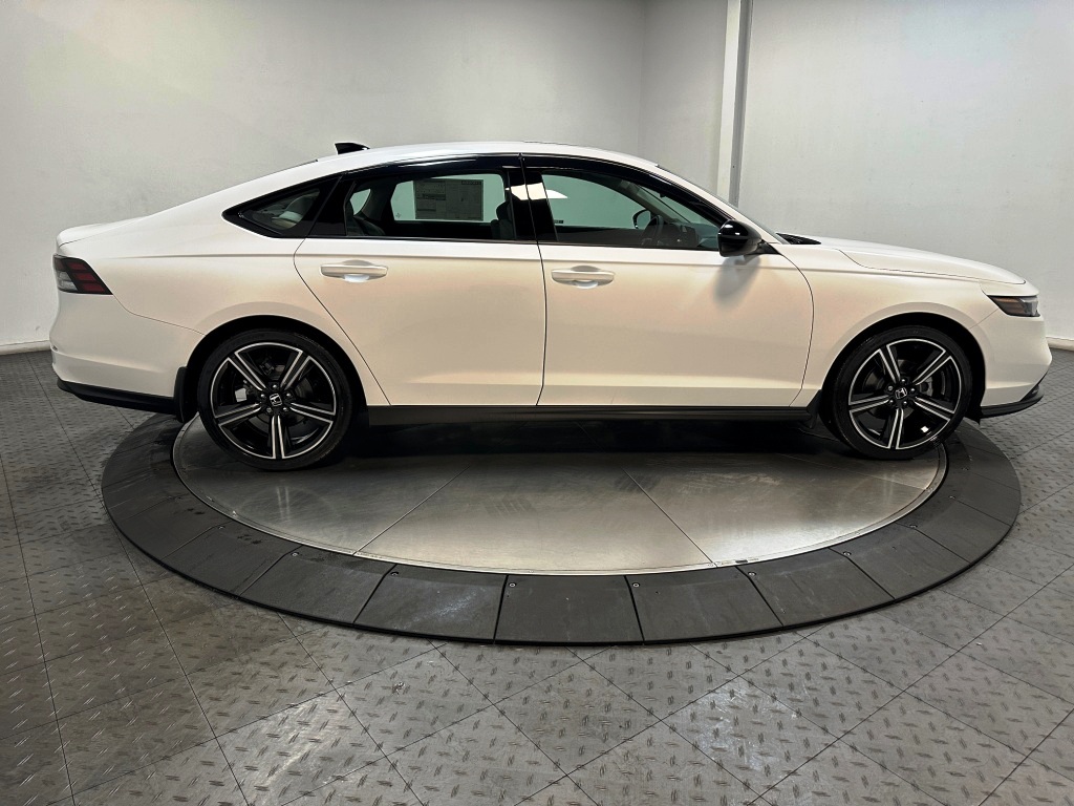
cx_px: 537
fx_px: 745
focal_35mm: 24
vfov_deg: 56.8
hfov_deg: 71.6
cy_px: 403
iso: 200
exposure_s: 1/60
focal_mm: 6.86
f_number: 1.78
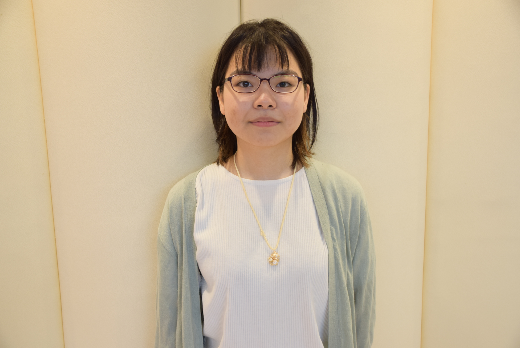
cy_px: 174
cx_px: 260
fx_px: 477
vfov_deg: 40.0
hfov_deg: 57.2
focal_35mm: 33
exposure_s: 1/40
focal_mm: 22
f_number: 4.5
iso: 400
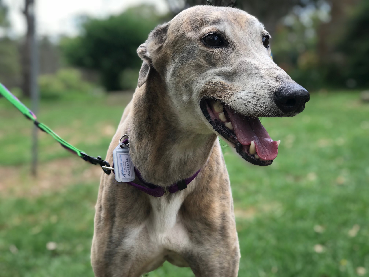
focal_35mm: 57
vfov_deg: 25.7
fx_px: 608
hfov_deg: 33.8
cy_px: 138
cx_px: 184
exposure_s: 1/149
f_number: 2.8
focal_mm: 6.6
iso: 20
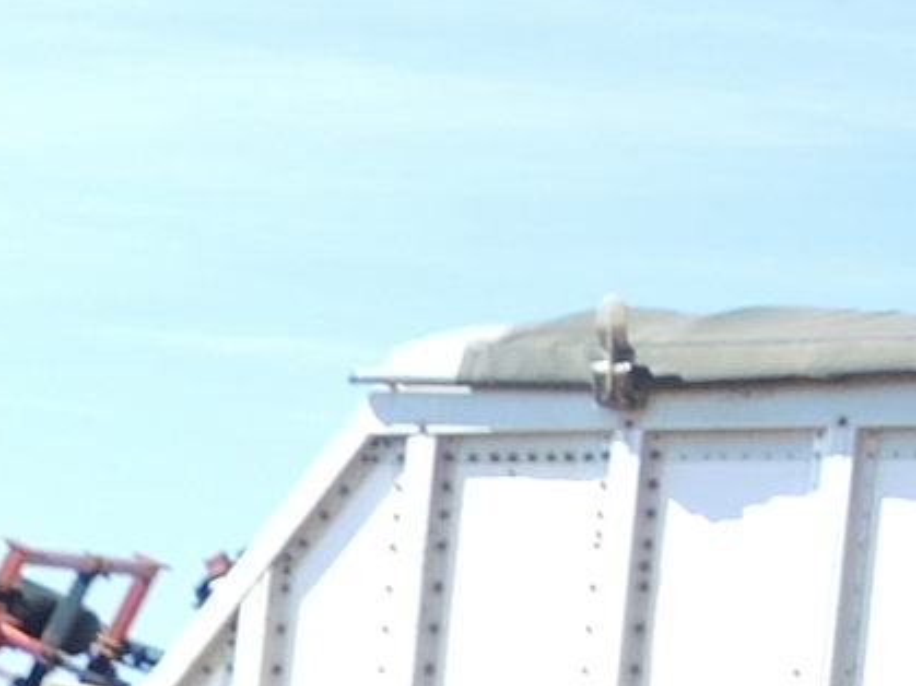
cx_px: -2090
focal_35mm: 218
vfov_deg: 6.2
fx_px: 5767
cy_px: 2176
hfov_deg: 7.6
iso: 80
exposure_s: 1/200
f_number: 2
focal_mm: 6
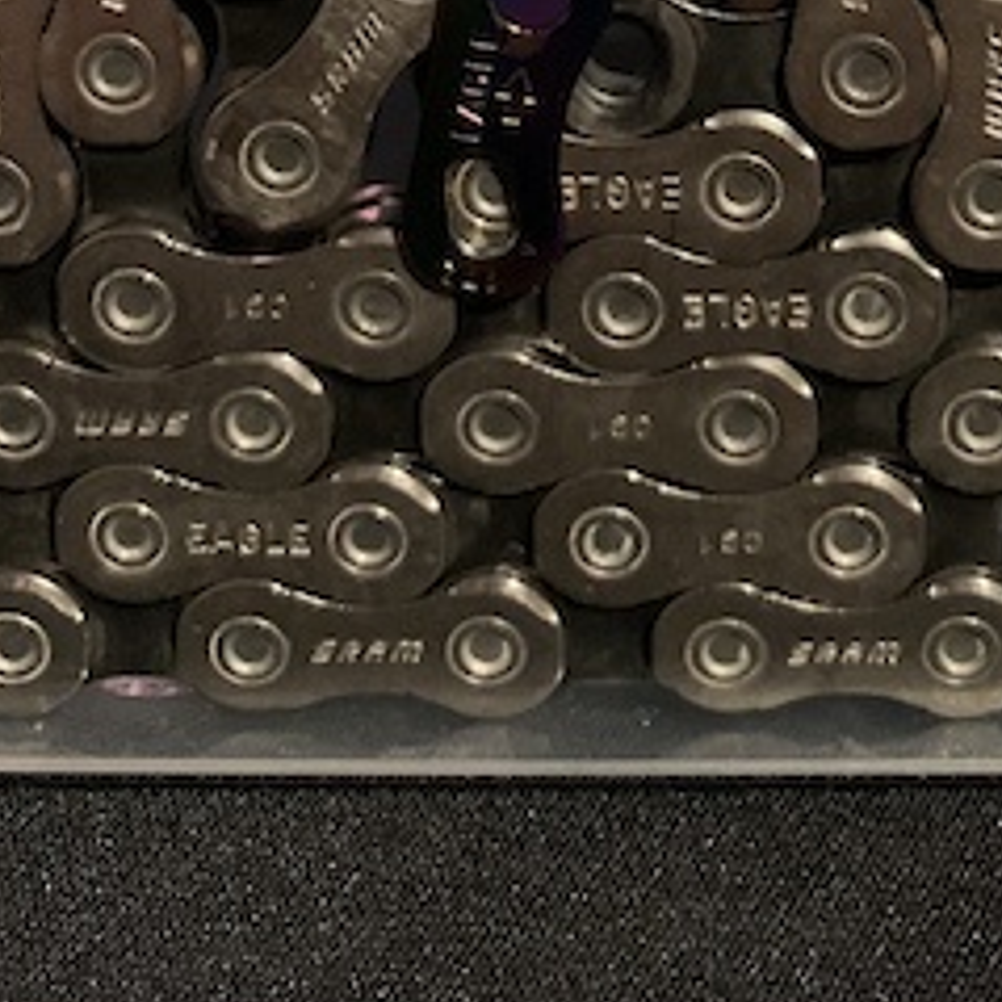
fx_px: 2522
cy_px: -545
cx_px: 738
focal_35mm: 77
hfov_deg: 22.3
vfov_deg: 19.3
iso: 640
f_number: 1.8
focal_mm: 4.25
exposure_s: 1/24
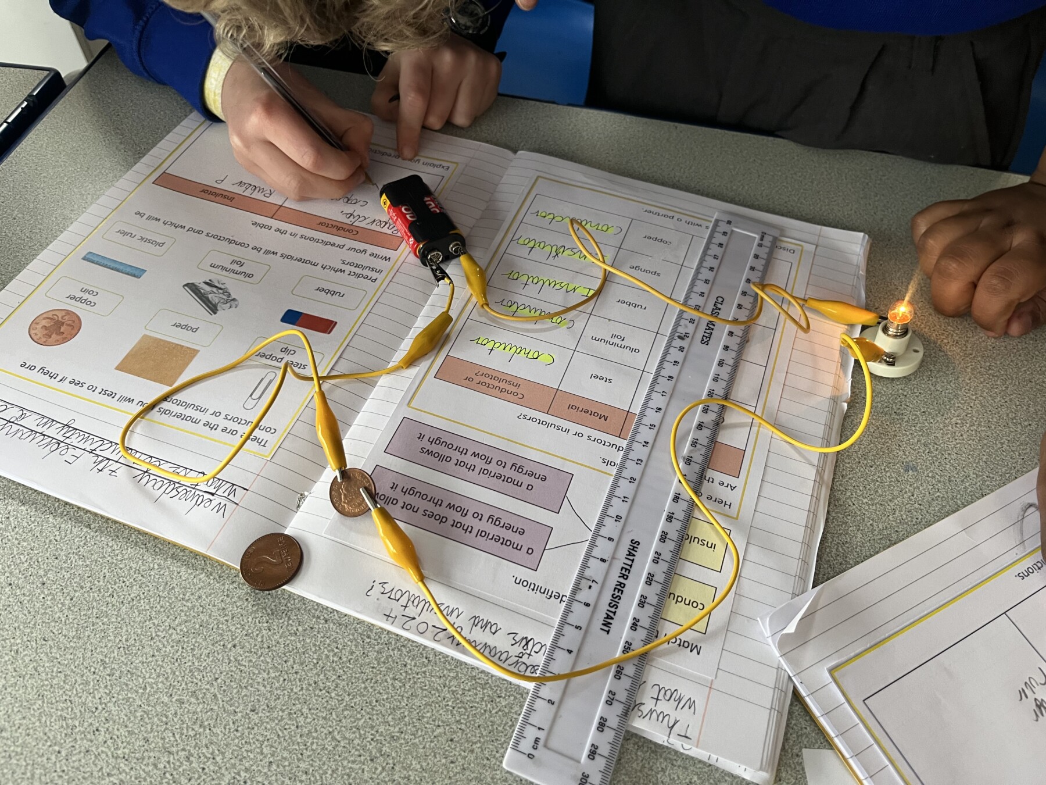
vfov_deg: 53.1
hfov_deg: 67.3
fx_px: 786
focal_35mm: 26
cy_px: 392
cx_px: 523
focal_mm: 5.1
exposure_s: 1/60
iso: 200
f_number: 1.6
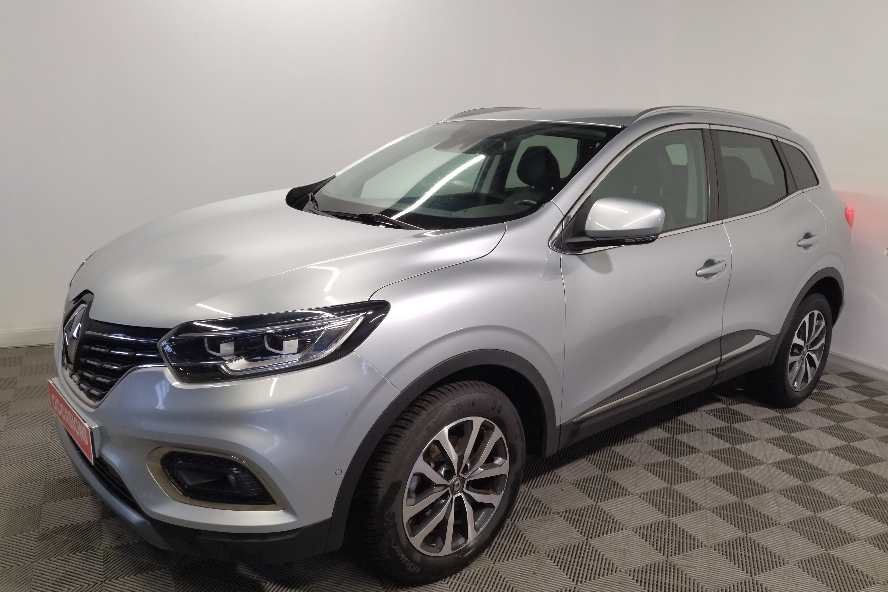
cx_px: 450
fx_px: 715
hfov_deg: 63.7
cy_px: 329
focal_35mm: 29
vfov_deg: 44.9
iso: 123
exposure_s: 1/100
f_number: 1.79
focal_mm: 4.74
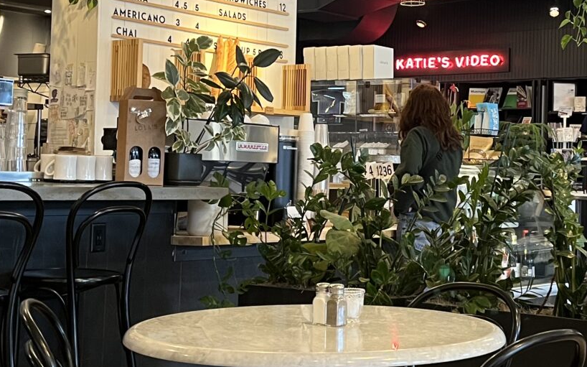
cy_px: 124
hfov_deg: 29.4
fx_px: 1104
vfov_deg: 18.8
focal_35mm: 69
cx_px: 430
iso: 320
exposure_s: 1/60
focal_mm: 5.1
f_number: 1.6
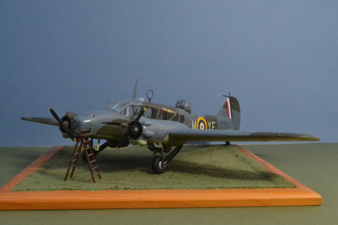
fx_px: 493
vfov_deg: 25.8
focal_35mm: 52
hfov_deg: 37.9
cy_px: 112
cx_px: 169
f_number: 32
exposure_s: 1/6
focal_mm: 35
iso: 3200
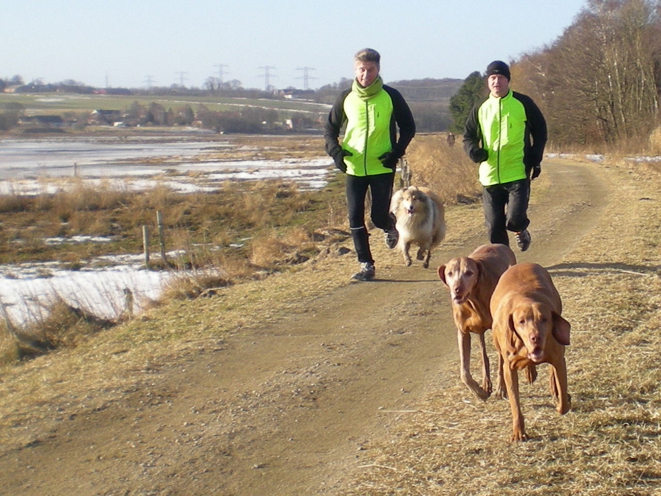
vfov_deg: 37.7
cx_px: 330
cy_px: 248
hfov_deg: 49.0
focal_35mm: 38
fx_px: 726
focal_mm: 6.3
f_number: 4.6
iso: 50
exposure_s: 1/198
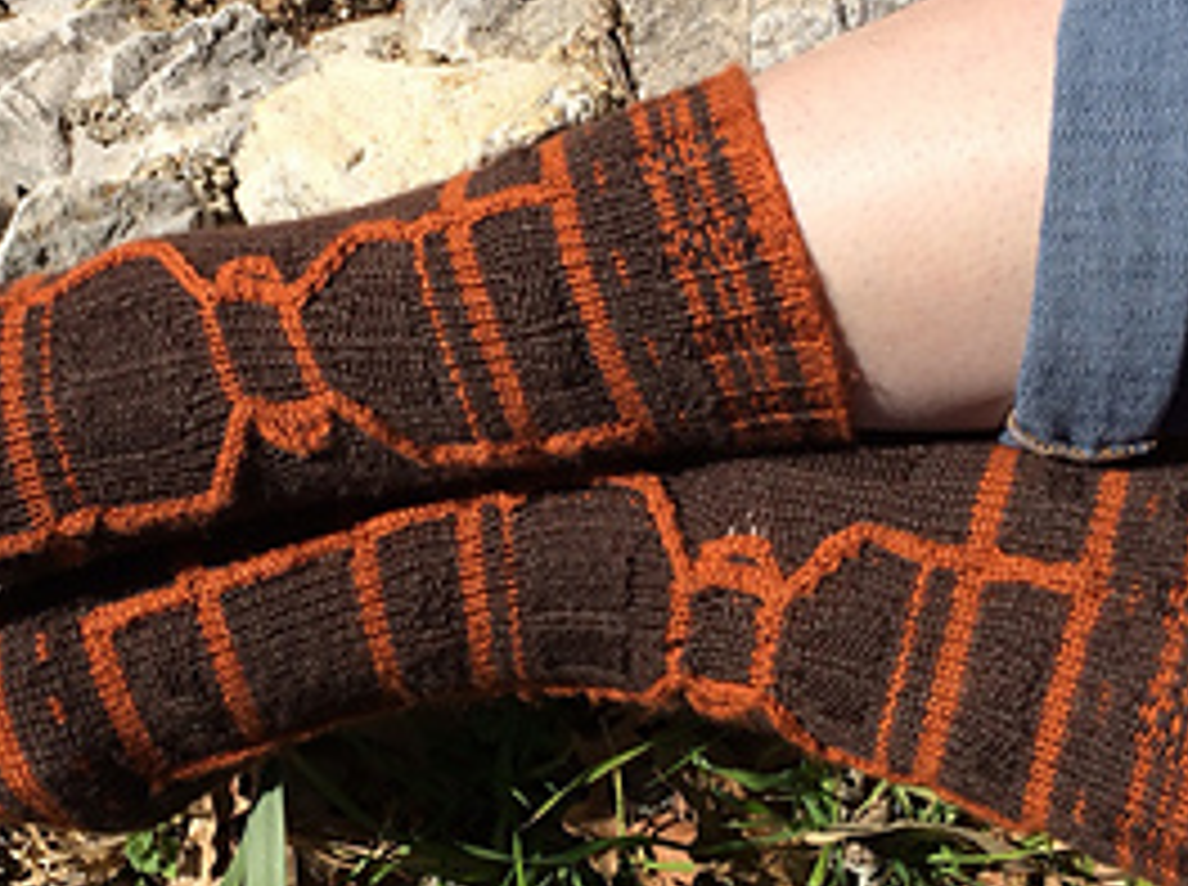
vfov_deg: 26.4
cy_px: 326
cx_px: 387
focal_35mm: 55
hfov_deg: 34.6
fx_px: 1884
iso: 32
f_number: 2.2
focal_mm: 4.15
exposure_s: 1/2564
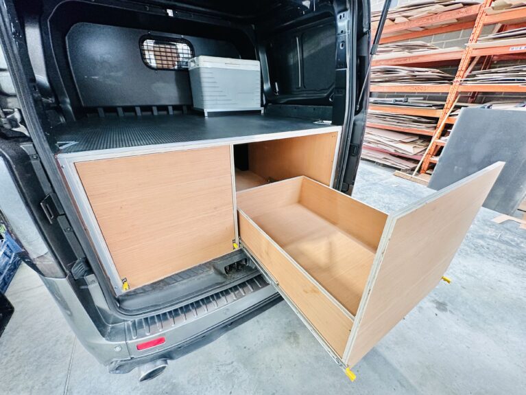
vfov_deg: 85.7
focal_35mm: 14
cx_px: 263
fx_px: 213
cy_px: 198
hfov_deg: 102.1
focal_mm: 2.22
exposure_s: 1/100
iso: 250
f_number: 2.2
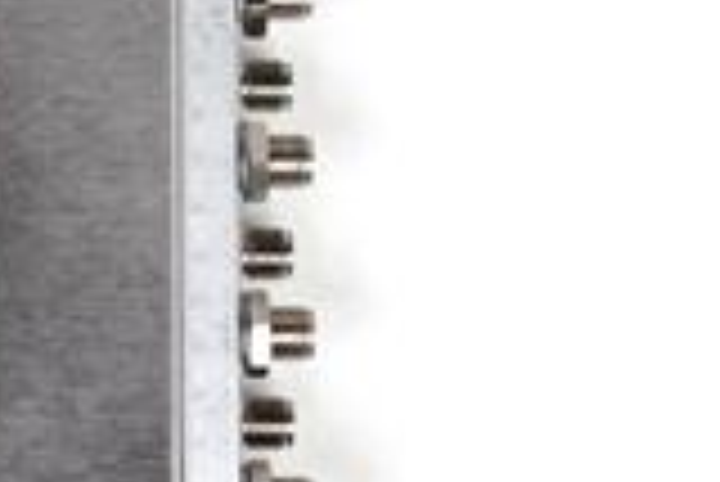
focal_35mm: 309
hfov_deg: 6.6
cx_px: -441
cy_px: 203
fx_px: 6183
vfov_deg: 4.5
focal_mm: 55
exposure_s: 1/200
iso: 200
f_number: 16
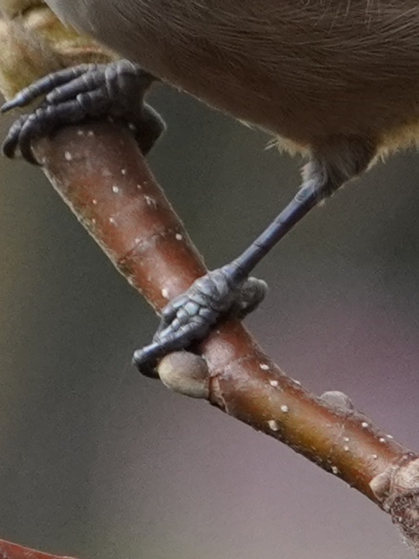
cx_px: 339
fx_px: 13432
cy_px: 289
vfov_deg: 2.4
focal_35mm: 832
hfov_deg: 1.8
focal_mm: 200
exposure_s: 1/1250
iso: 1600
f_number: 6.3
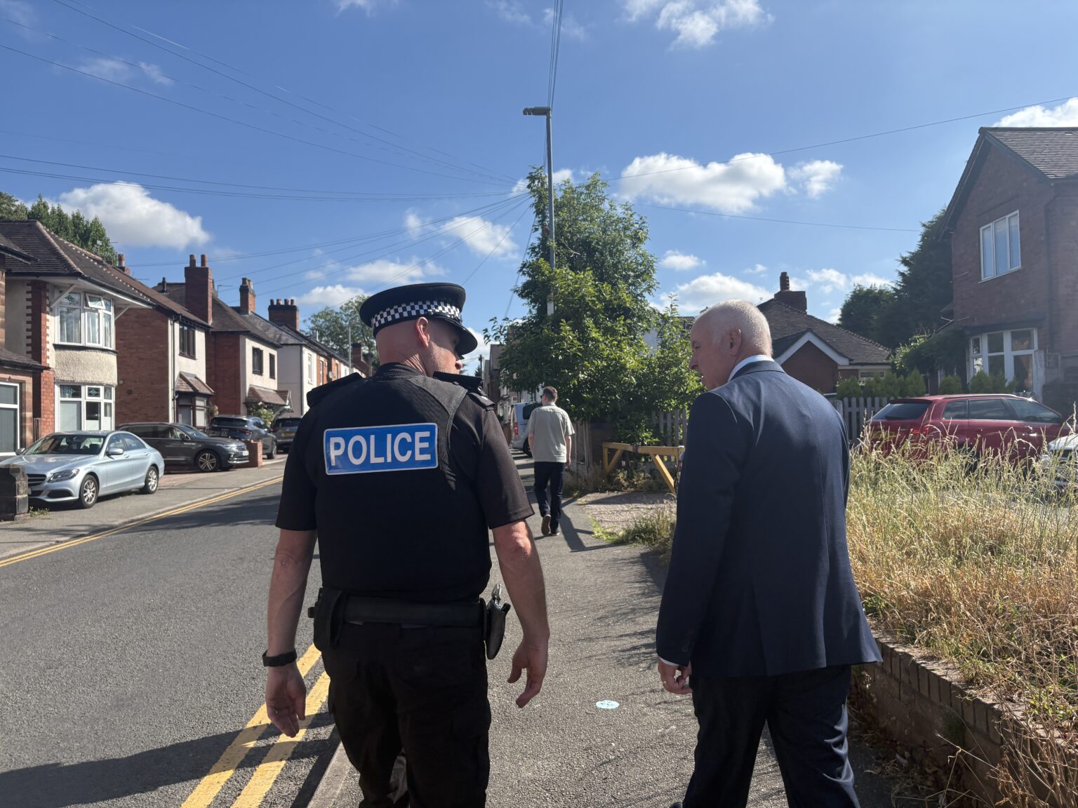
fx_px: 810
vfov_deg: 53.1
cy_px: 404
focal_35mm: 26
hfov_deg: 67.3
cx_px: 539
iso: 50
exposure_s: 1/3125
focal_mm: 5.96
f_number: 1.6
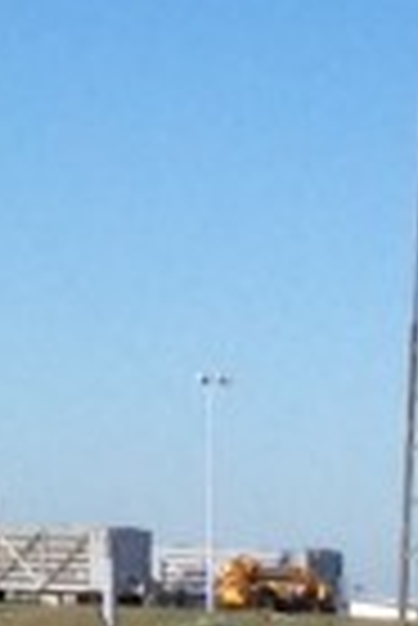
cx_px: -589
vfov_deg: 8.3
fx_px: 4256
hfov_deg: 5.4
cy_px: -205
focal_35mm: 245
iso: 32
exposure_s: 1/1845
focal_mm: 3.3
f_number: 2.4
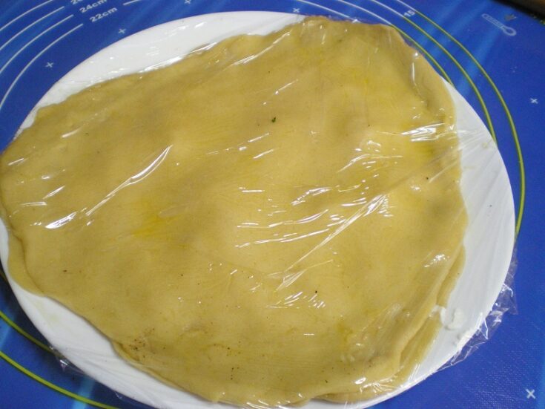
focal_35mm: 38
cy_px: 204
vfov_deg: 37.7
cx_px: 272
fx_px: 598
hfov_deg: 49.0
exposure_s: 1/30
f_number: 3.1
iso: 400
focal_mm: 6.3
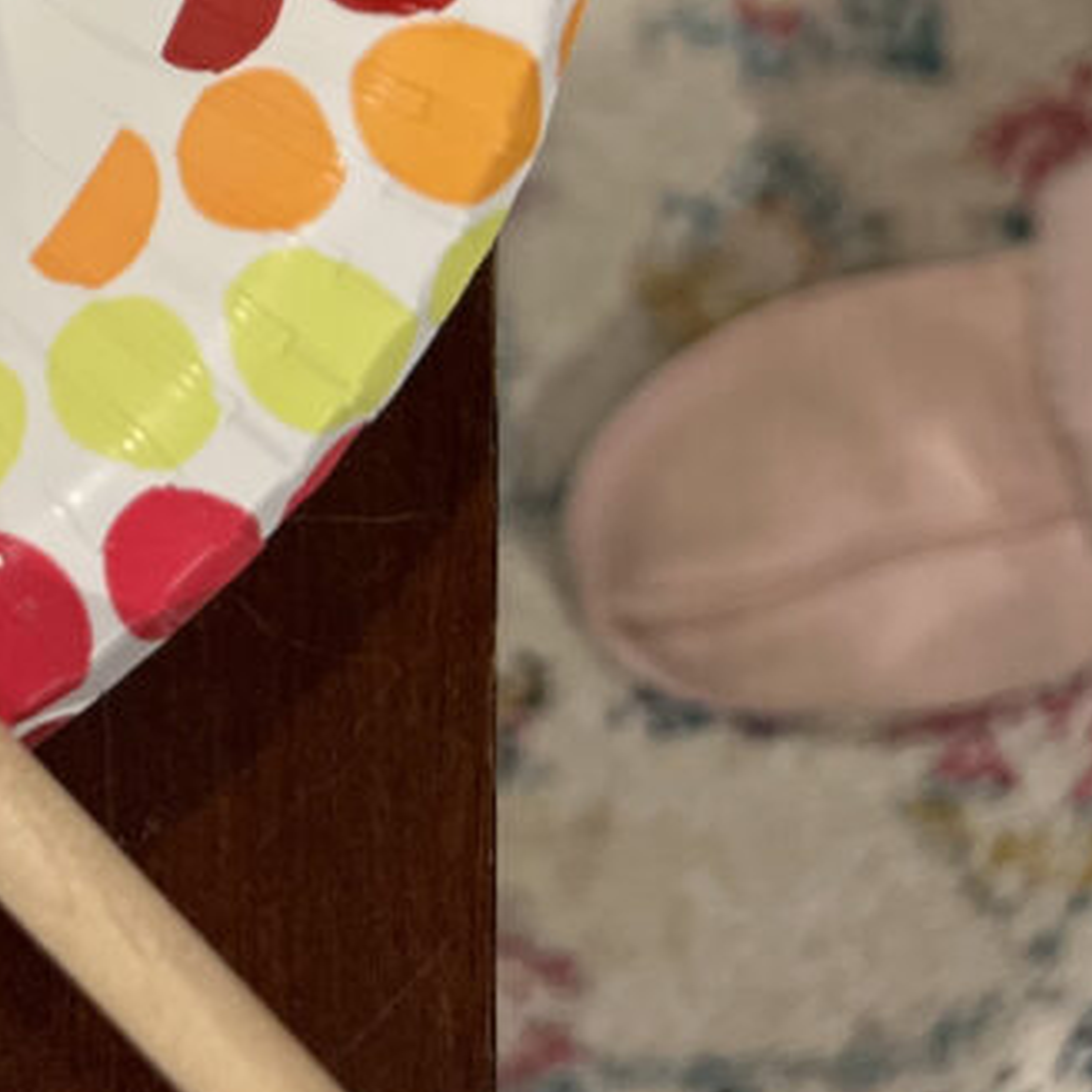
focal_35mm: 84
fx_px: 2998
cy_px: -370
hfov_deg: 17.3
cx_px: -809
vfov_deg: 19.0
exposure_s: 1/60
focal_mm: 5.7
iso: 64
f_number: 1.5
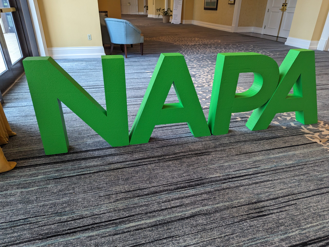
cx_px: 164
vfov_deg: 56.9
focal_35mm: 24
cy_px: 124
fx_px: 228
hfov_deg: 71.5
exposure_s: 1/120
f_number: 1.85
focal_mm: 6.81
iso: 139
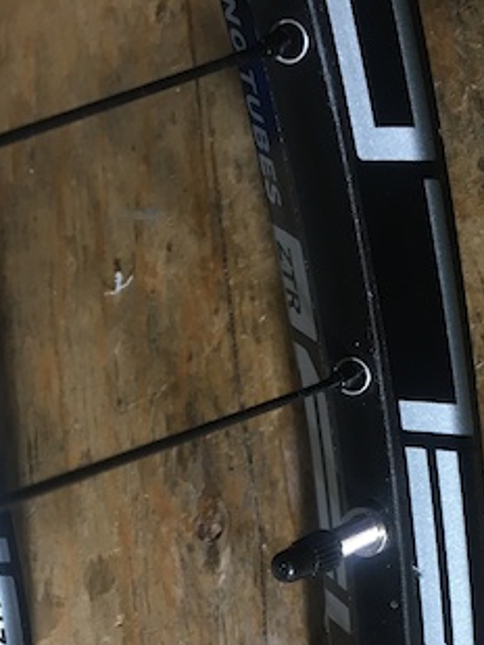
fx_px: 1397
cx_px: 98
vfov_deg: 24.8
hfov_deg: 19.5
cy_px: 643
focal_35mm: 75
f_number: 2.2
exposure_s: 1/30
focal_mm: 4.15
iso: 64
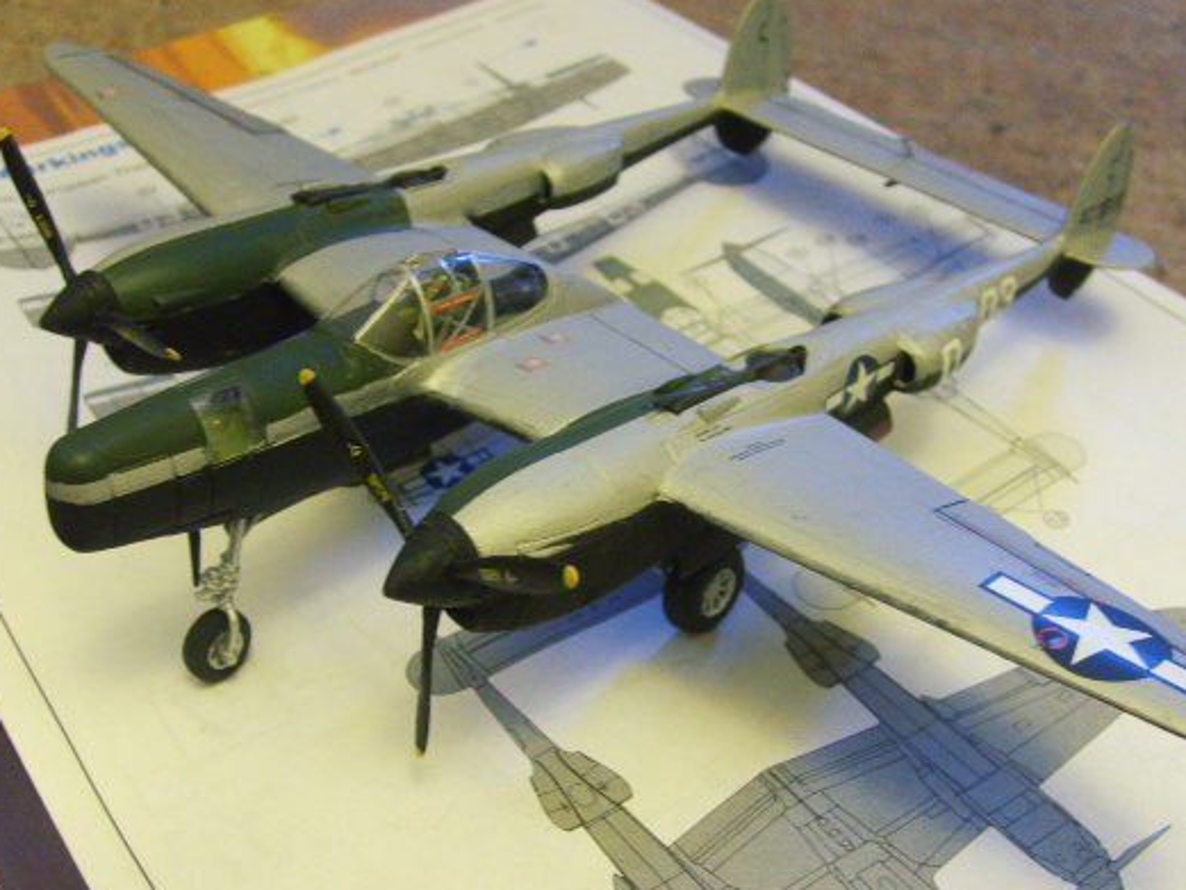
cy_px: 505
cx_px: 660
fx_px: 1474
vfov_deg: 33.6
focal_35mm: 43
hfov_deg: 43.8
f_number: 2.8
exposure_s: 1/4
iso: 140
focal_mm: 5.8
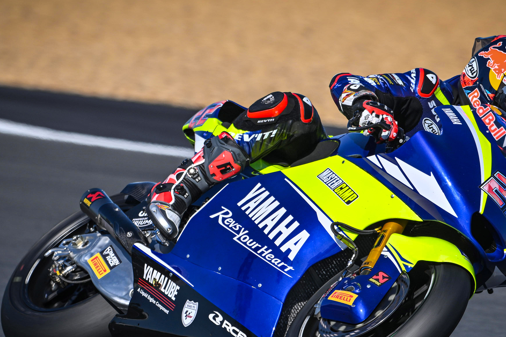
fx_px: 12997
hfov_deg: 2.2
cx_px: 273
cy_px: 223
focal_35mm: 925
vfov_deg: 1.5
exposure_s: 1/1000
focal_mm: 400
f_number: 5.6
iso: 80
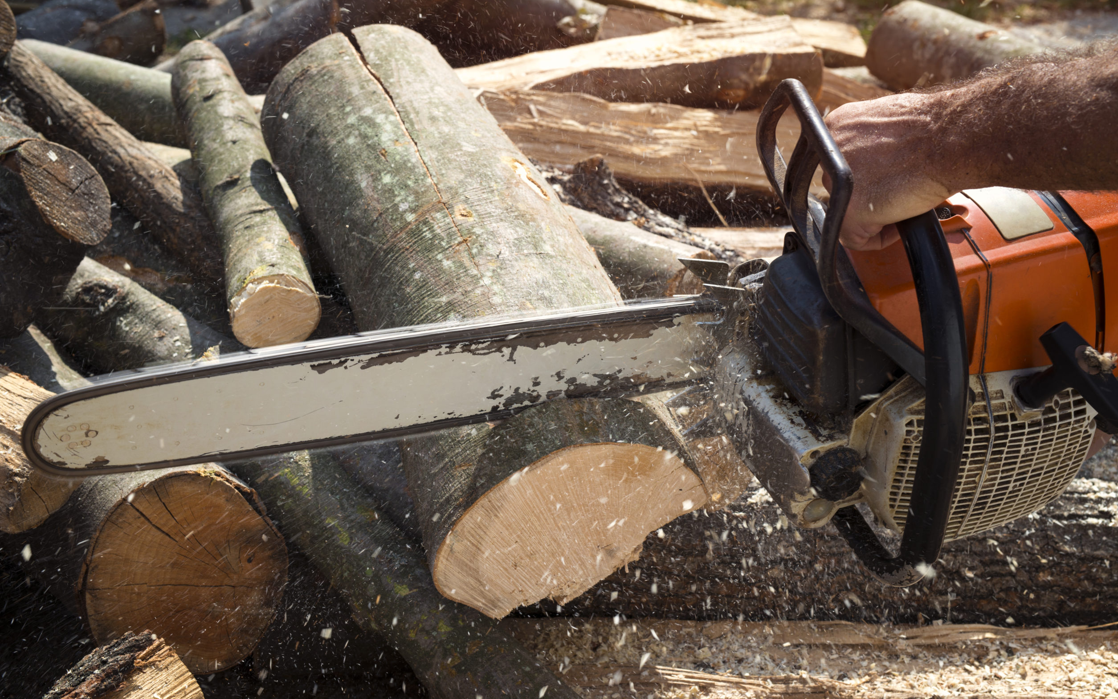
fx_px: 1584
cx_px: 556
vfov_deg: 24.9
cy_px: 354
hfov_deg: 38.9
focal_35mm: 52
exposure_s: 1/250
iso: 100
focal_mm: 50
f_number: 10
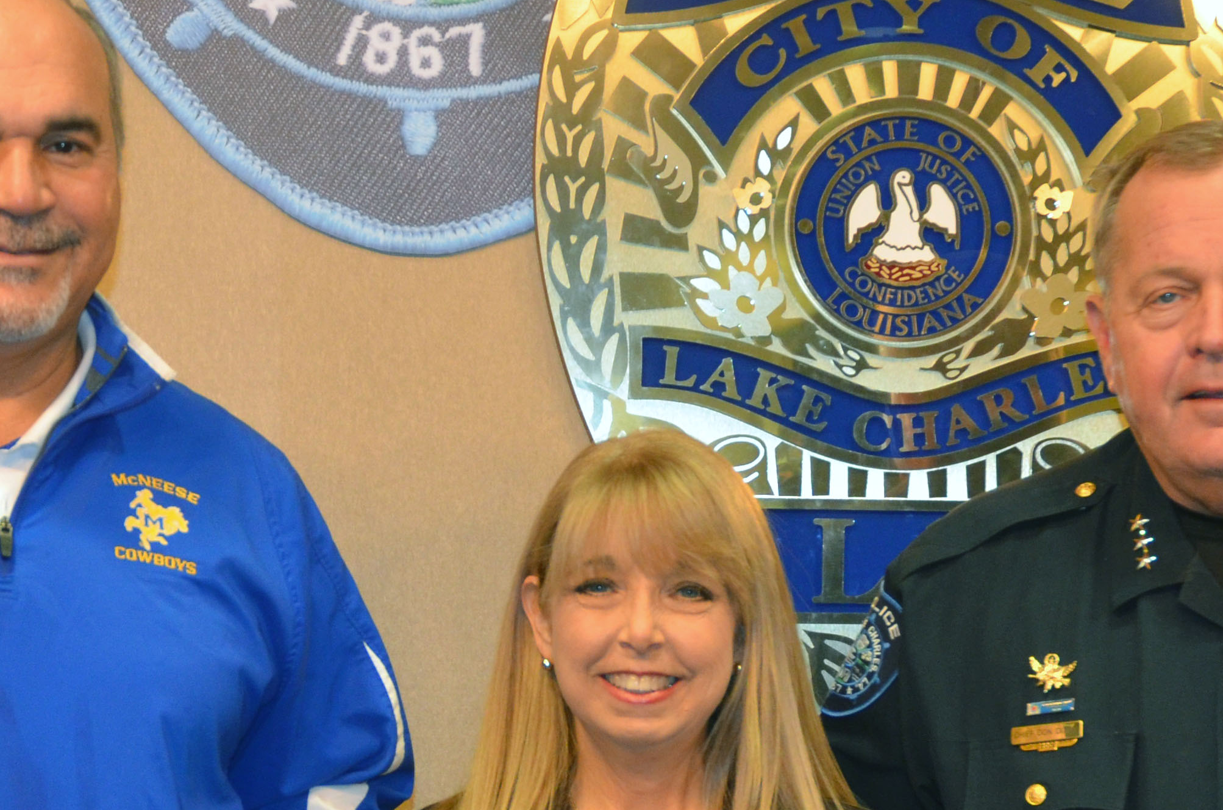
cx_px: 619
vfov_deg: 11.9
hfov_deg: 17.9
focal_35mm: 114
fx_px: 3873
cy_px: 621
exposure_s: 1/60
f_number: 4
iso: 720
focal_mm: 31
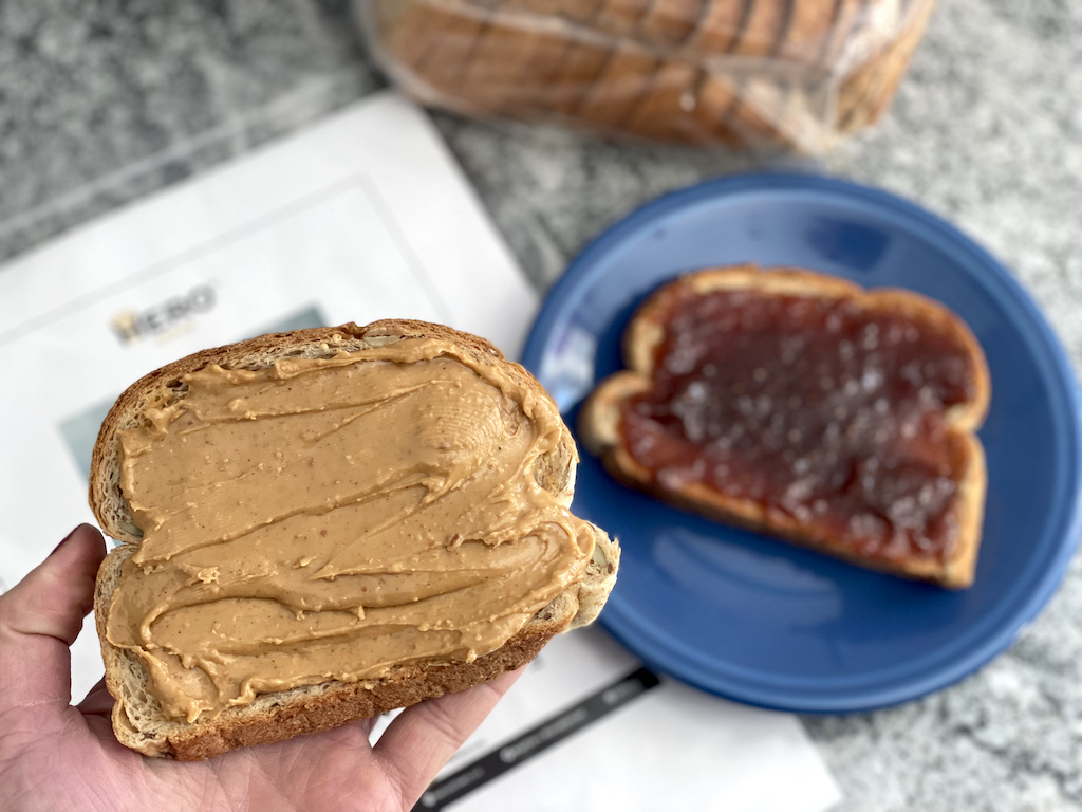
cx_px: 541
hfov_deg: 36.8
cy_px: 406
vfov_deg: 28.0
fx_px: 1625
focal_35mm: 52
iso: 160
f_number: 2
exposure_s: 1/122
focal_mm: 6
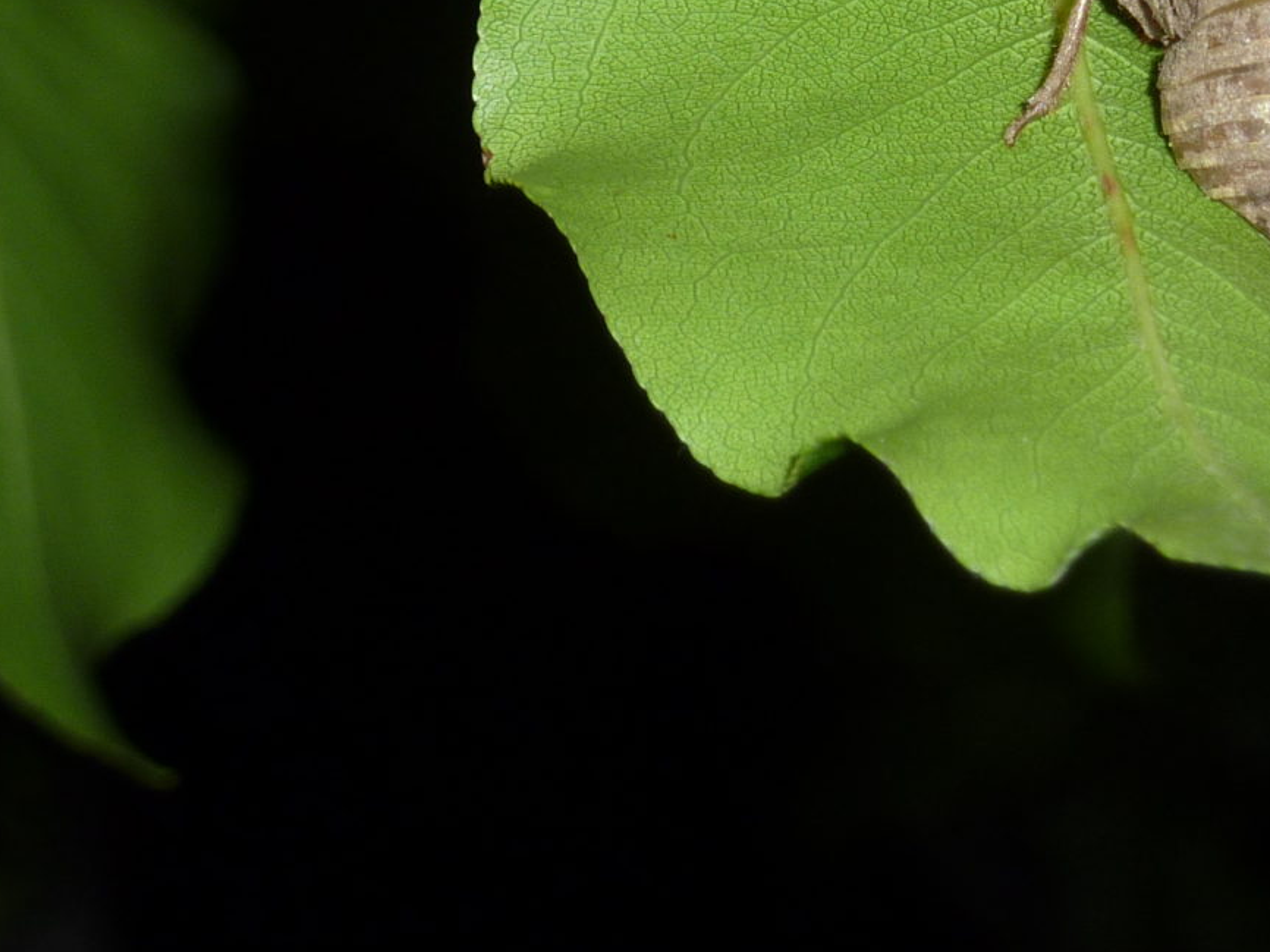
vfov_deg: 6.0
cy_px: -123
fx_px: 9023
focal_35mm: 246
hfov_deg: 8.0
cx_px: 1421
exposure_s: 1/80
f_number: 4.3
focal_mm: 17
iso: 100
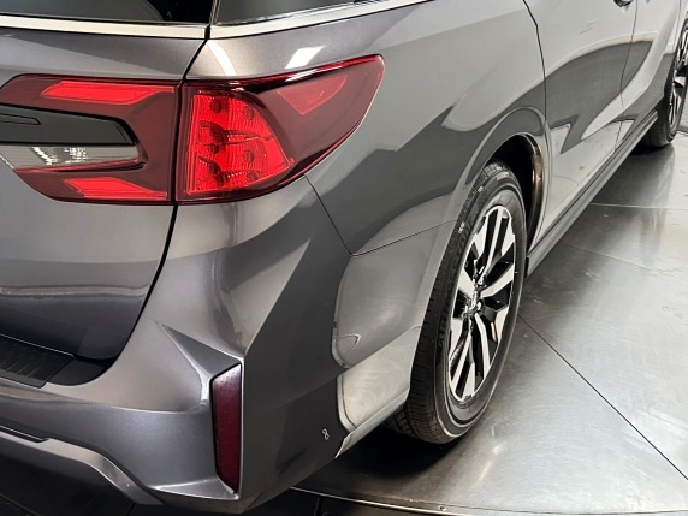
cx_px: 166
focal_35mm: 43
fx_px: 855
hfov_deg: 42.4
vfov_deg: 32.8
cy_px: 119
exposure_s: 1/60
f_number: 1.78
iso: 500
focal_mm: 6.86
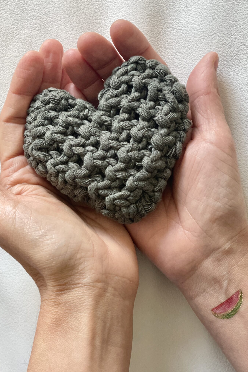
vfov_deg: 36.2
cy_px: 187
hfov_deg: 24.6
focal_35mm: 55
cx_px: 117
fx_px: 568
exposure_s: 1/40
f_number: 2
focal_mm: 6
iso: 250
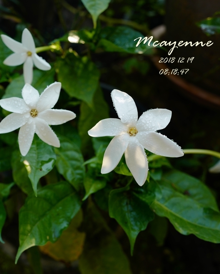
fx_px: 325
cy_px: 137
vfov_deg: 45.8
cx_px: 46
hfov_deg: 36.2
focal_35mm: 40
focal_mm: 28
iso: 100
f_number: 4
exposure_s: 1/125
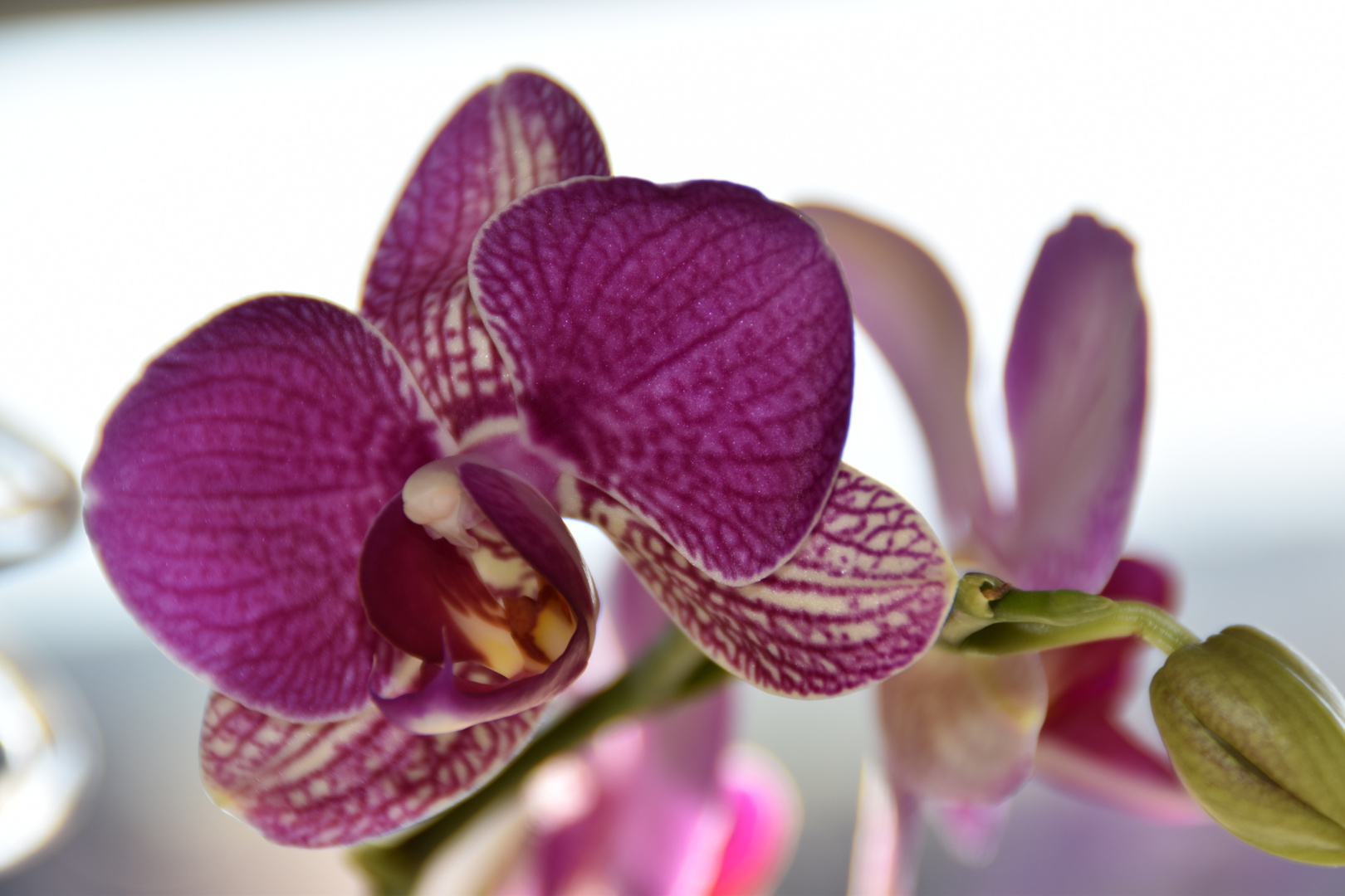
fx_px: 11207
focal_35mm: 300
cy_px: 448
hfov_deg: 6.9
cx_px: 672
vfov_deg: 4.6
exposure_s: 1/200
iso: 100
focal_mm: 200
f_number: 6.3
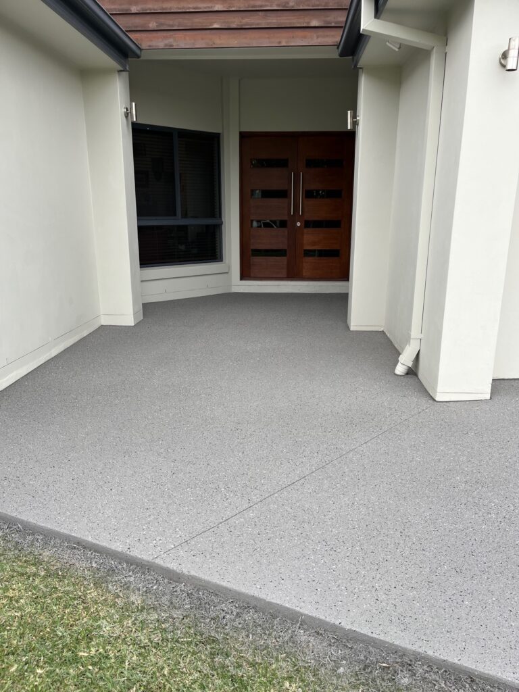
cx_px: 260
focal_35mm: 26
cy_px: 346
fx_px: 520
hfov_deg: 53.1
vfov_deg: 67.3
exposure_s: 1/169
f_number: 1.6
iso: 40
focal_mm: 5.1
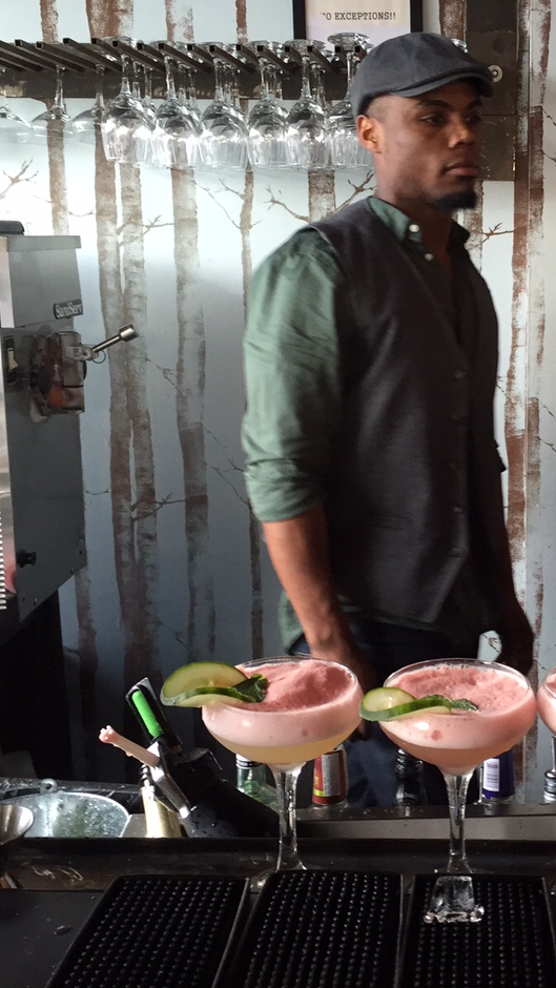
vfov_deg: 47.4
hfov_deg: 27.0
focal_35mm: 43
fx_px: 1127
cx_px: 475
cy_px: 487
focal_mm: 4.15
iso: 80
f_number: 2.2
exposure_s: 1/30
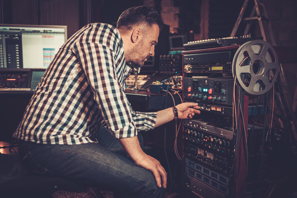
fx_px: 289
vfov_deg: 37.8
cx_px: 148
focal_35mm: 35
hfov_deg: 54.4
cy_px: 99
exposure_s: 1/160
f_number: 1.4
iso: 1250
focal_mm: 23
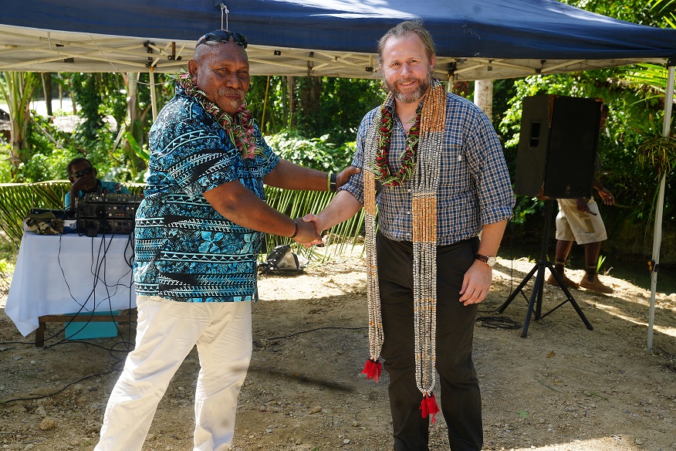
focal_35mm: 41
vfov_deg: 32.8
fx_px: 766
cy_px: 226
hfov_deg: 47.6
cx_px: 338
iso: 100
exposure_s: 1/100
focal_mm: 40.8
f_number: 6.3
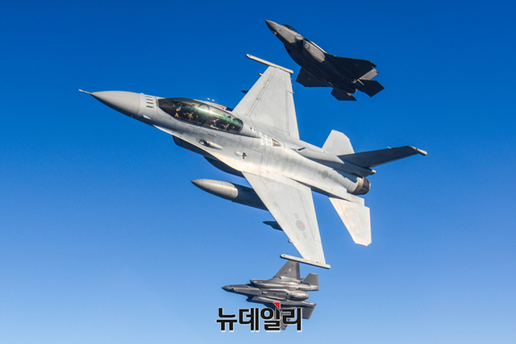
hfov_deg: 48.4
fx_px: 573
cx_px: 258
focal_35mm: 40
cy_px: 172
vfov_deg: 33.4
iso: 100
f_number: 8
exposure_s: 1/500
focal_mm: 40
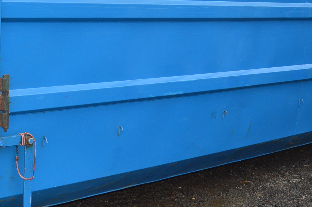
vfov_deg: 16.4
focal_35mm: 82
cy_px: 29
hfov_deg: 24.7
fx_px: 713
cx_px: 143
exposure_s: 1/125
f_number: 4
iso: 280
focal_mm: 21
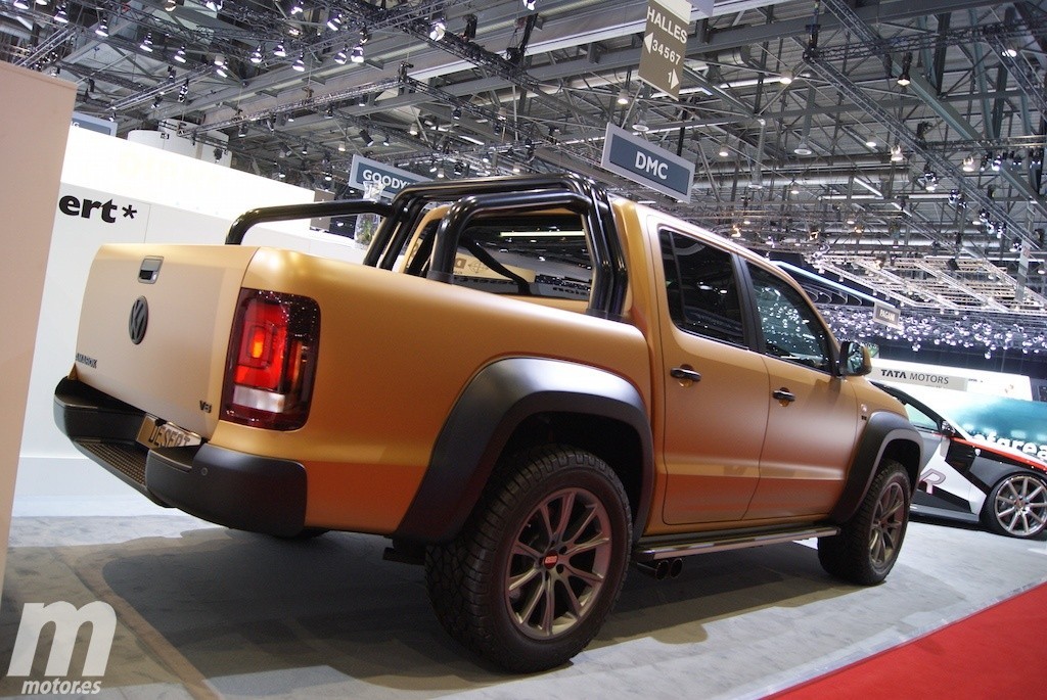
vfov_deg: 48.0
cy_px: 350
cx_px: 524
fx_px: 786
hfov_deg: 67.3
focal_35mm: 27
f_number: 3.5
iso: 400
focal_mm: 18
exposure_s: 1/30
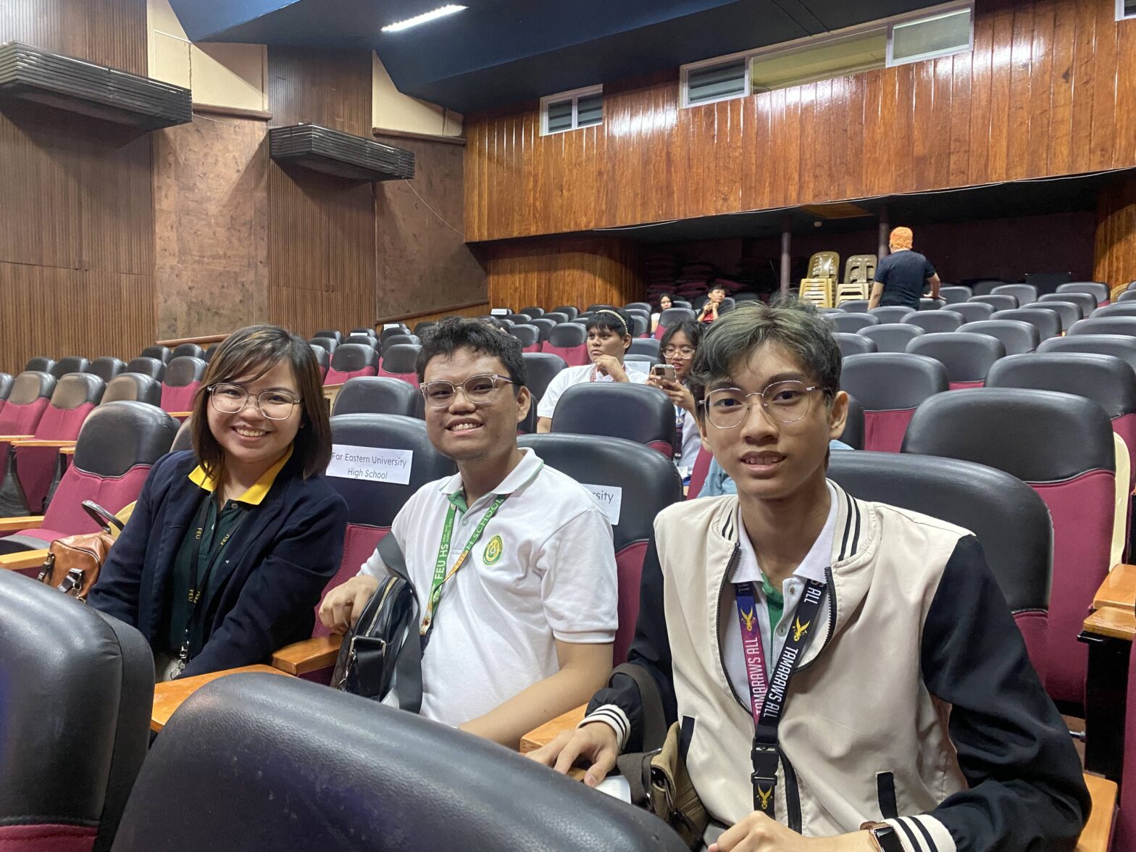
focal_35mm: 26
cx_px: 568
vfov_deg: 53.1
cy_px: 426
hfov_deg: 67.3
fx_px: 853
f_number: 1.8
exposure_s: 1/34
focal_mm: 4.25
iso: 640
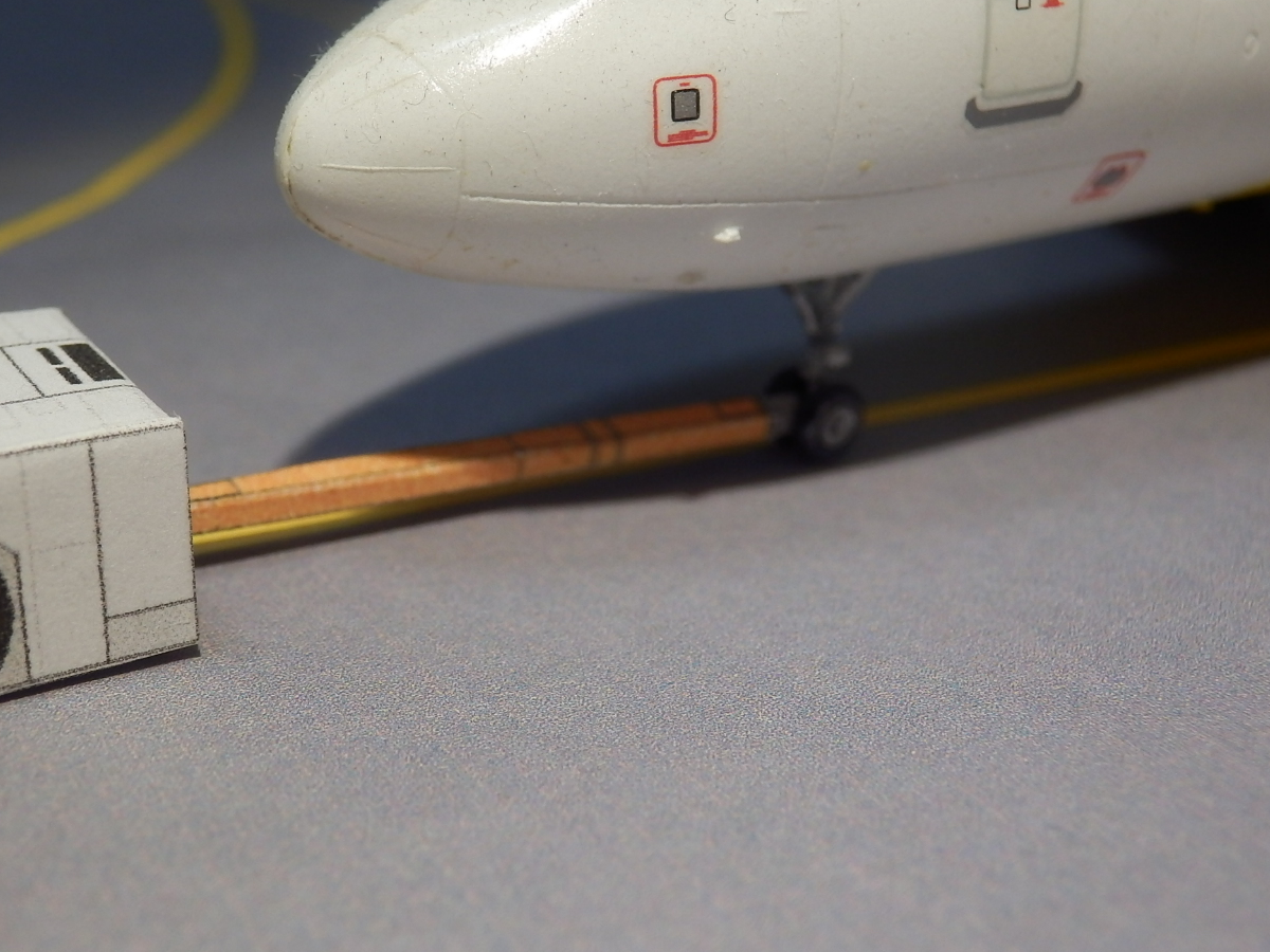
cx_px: 473
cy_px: 453
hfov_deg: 34.2
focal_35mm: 56
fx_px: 2055
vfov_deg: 26.1
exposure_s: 1/40
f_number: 4
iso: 125
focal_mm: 7.4
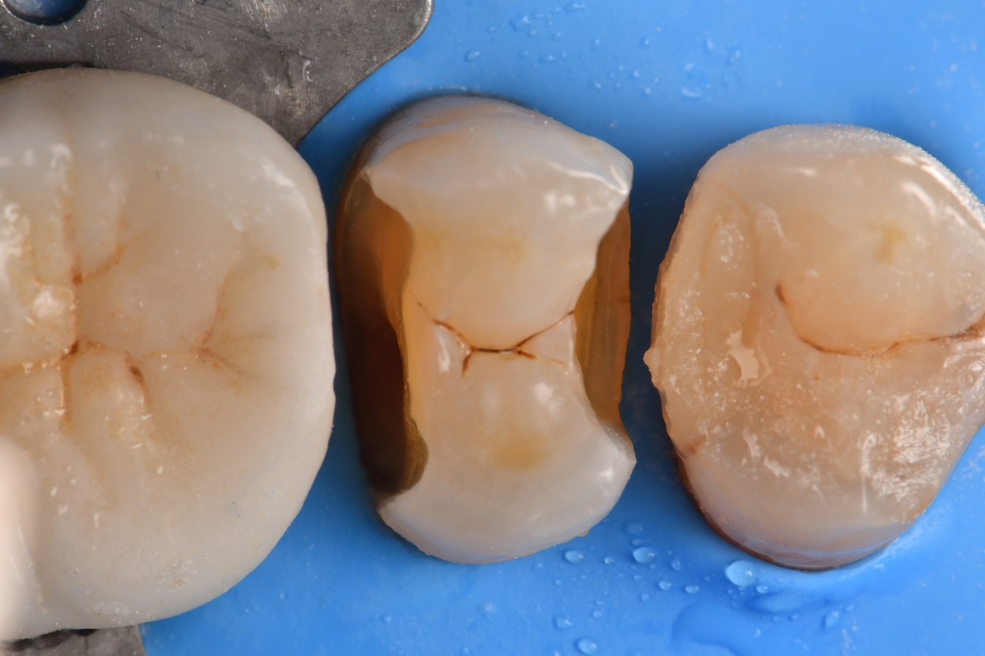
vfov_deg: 8.7
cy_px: 328
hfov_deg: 13.1
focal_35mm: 157
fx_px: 4293
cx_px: 492
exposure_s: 1/160
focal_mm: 105
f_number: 32
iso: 200
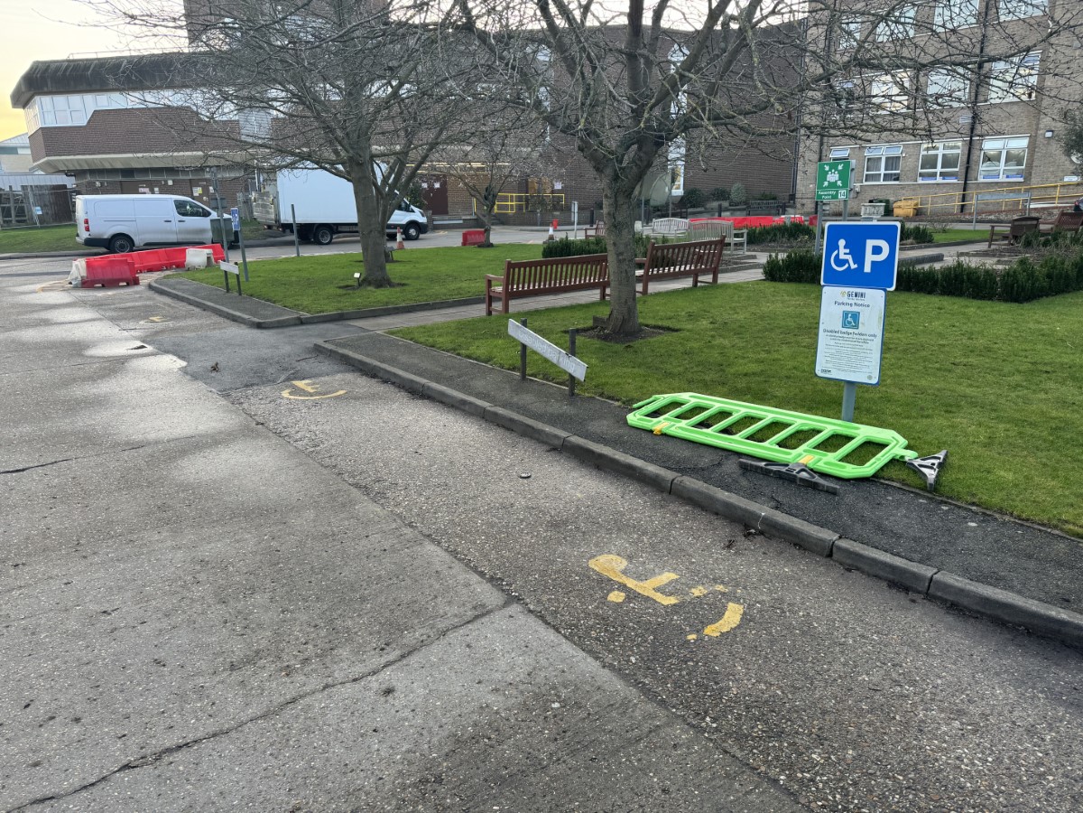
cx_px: 542
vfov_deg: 56.8
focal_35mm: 24
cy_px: 406
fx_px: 751
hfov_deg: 71.6
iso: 64
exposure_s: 1/121
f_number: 1.78
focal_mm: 6.86
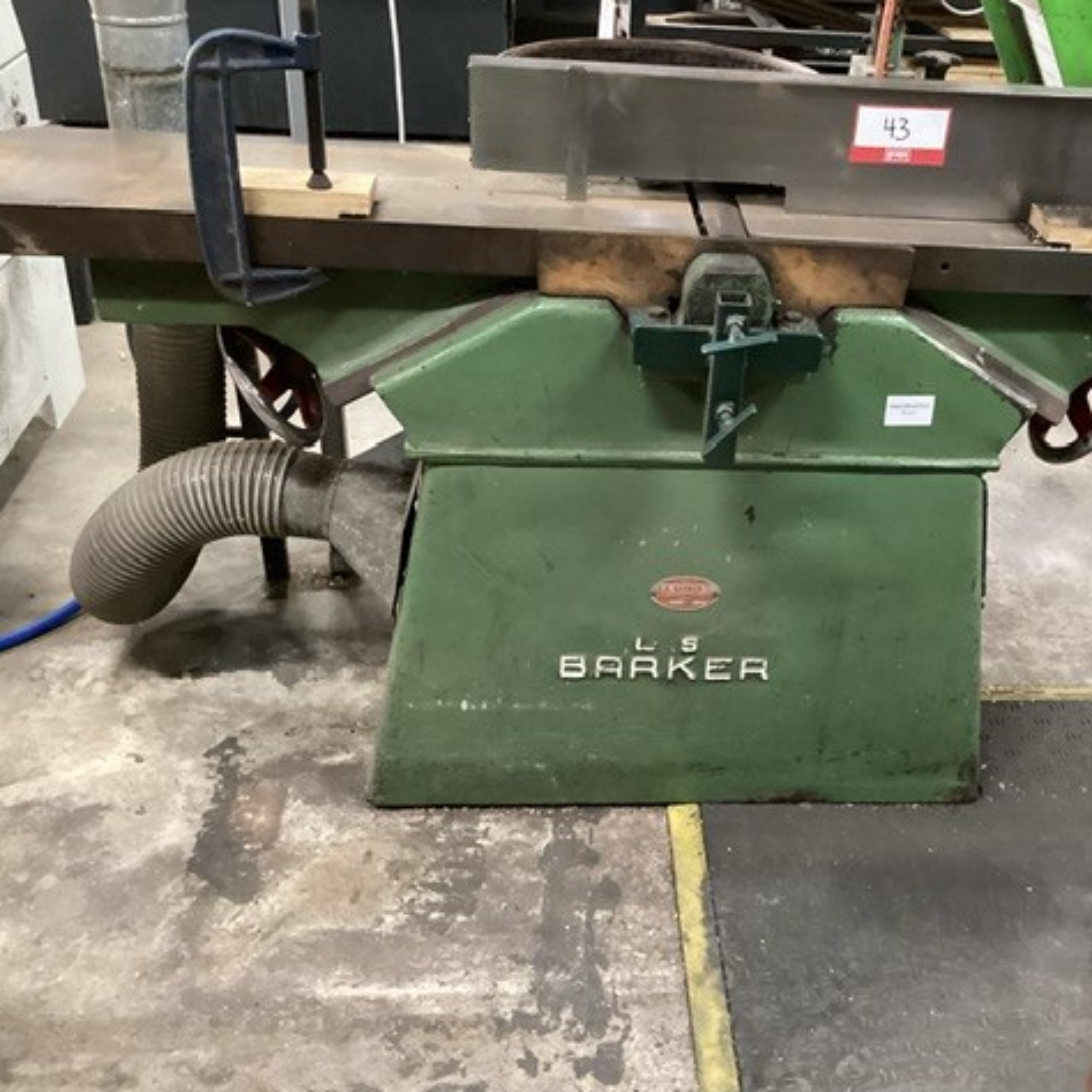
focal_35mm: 37
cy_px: 544
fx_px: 1321
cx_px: 687
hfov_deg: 44.5
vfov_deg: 44.9
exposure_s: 1/25
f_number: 2.4
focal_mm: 3.3
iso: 640
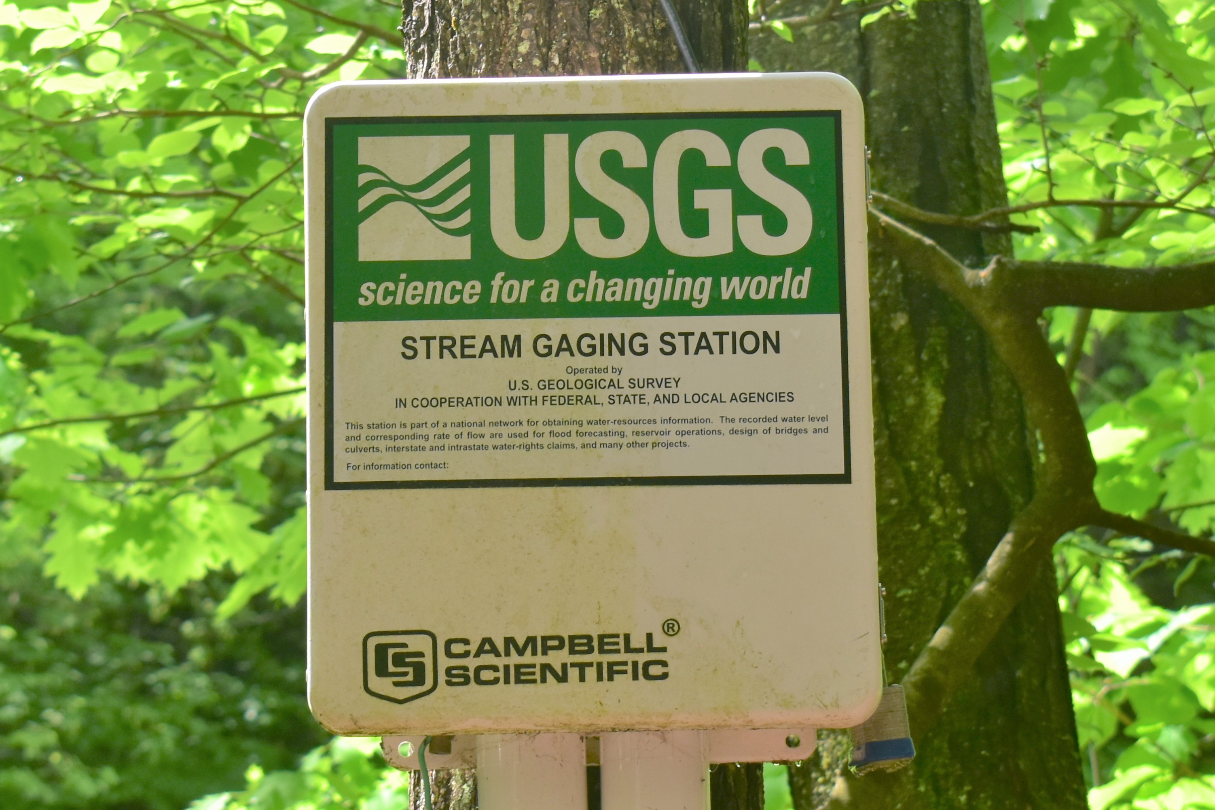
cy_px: 441
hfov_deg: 26.0
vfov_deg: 17.5
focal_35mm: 78
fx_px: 2632
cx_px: 595
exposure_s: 1/125
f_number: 9
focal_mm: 46
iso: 400
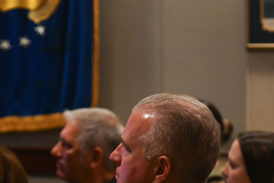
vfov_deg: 6.0
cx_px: 106
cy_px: 176
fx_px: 1742
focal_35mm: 229
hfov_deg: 9.0
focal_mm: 105
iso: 2000
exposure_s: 1/250
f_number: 4
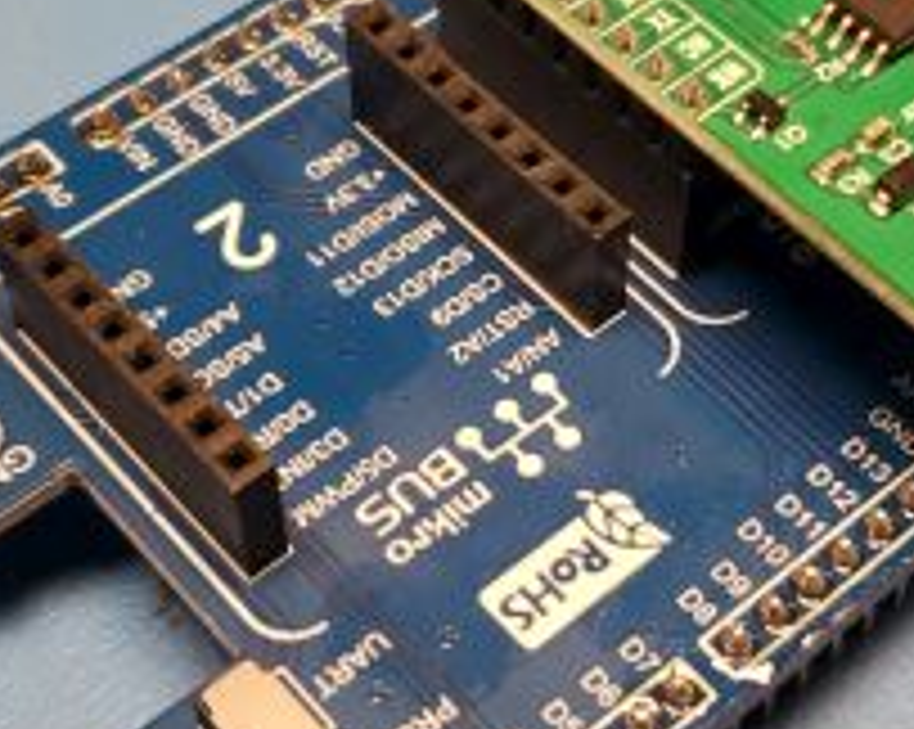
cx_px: 572
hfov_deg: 25.3
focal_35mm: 75
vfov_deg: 20.4
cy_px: 292
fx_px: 2027
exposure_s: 1/60
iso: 84
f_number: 1.5
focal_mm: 4.3
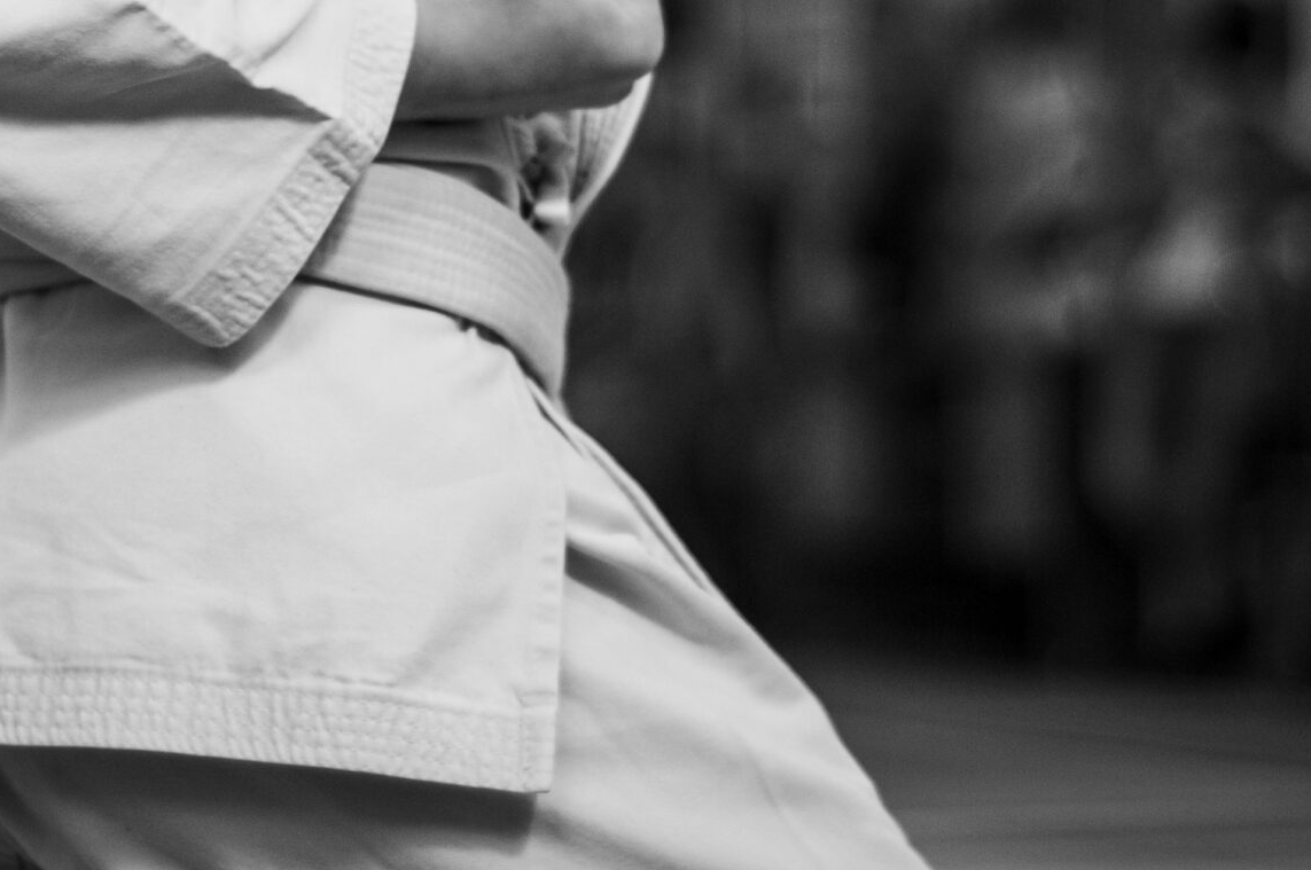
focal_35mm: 168
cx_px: 426
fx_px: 6110
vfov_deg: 8.1
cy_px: 21
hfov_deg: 12.2
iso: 200
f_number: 1.8
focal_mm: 50
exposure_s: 1/100
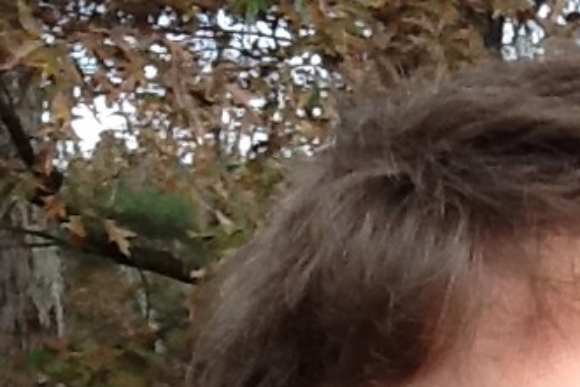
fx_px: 2079
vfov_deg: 9.8
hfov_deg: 15.7
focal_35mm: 129
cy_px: 796
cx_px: 534
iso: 40
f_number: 2.4
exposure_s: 1/174
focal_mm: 2.03
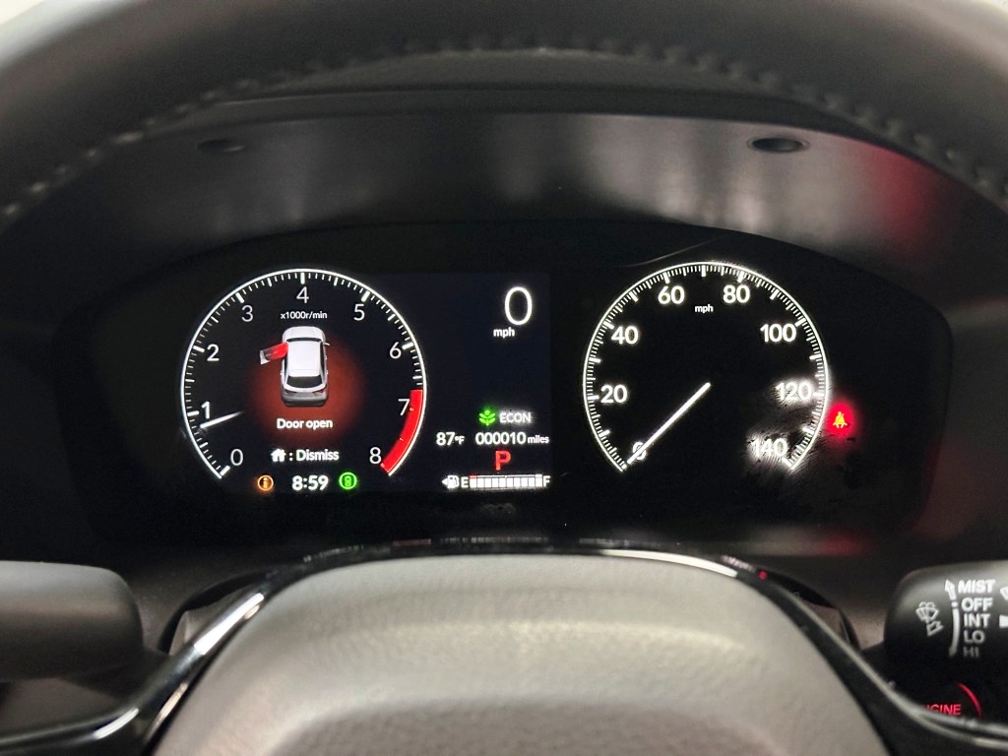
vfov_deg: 30.3
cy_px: 378
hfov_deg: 39.7
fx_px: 1398
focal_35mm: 48
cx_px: 504
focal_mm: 6.86
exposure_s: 1/24
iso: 640
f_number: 1.78
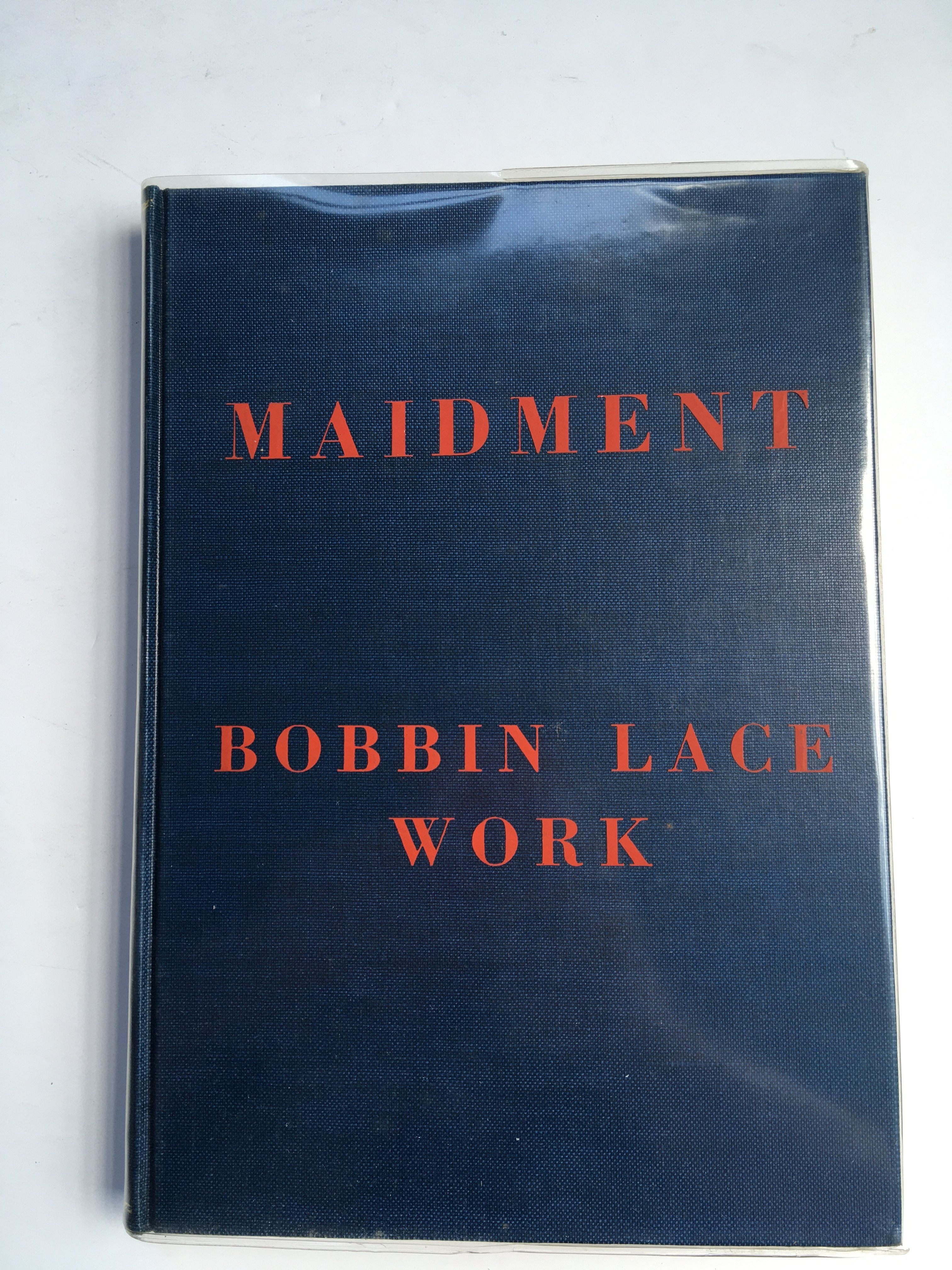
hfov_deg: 48.2
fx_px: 1063
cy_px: 635
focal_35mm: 29
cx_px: 476
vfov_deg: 61.7
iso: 32
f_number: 2.2
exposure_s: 1/120
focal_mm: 4.15
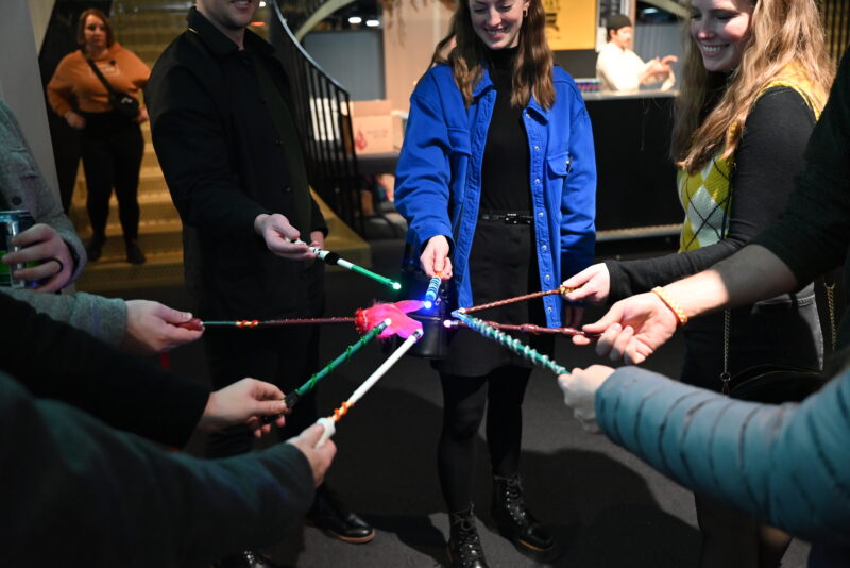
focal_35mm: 32
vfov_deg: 41.1
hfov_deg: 58.7
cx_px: 425
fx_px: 756
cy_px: 284
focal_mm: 32
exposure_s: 1/100
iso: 3200
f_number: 2.8
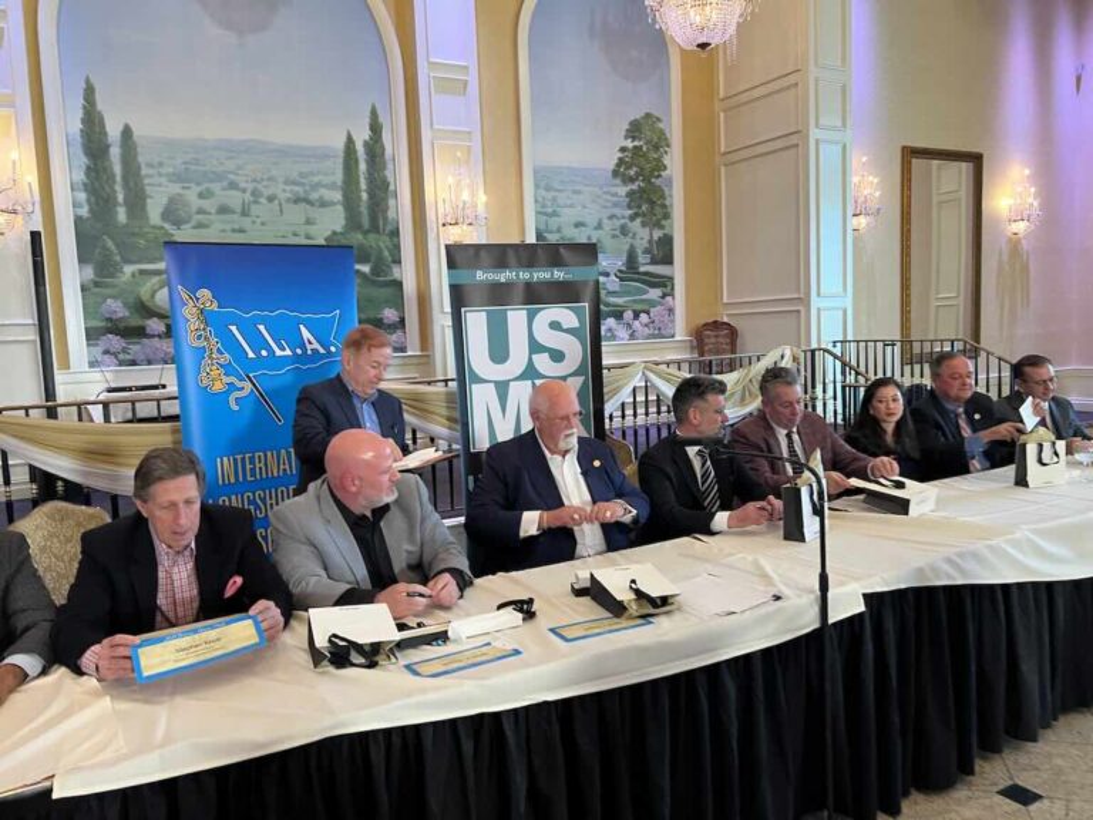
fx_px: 821
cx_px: 546
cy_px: 410
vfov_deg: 53.1
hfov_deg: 67.3
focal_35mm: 26
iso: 250
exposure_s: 1/60
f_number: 1.5
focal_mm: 5.7
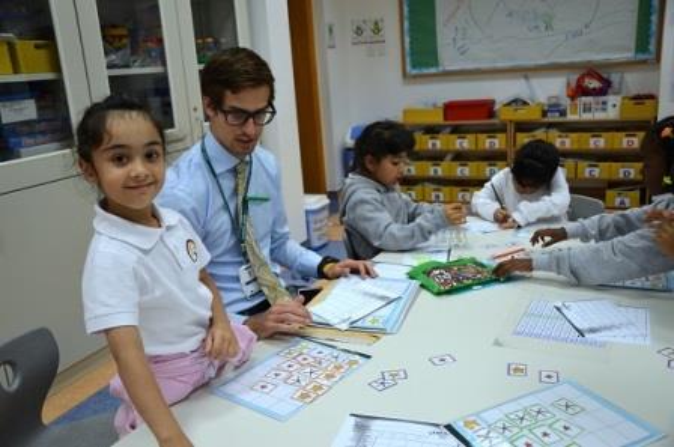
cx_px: 337
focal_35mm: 33
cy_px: 224
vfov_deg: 39.8
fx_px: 617
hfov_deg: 57.3
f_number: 4
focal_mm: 22
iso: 400
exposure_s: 1/60
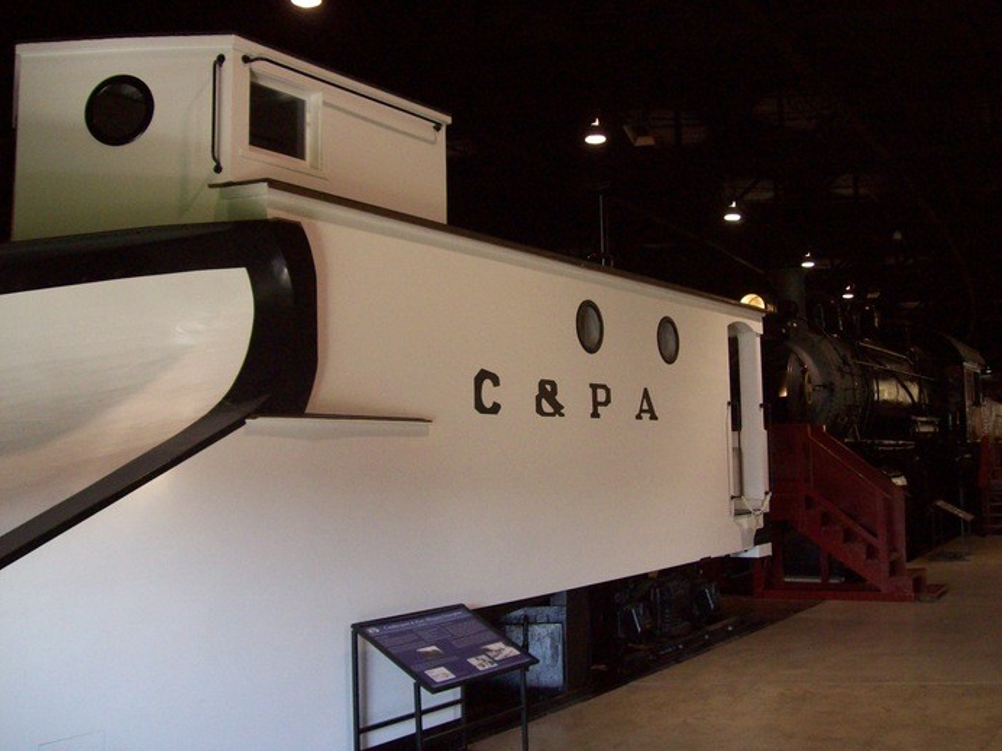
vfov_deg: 38.7
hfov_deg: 50.1
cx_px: 511
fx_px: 1071
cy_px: 378
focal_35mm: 37
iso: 200
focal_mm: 6
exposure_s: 1/64
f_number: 2.7
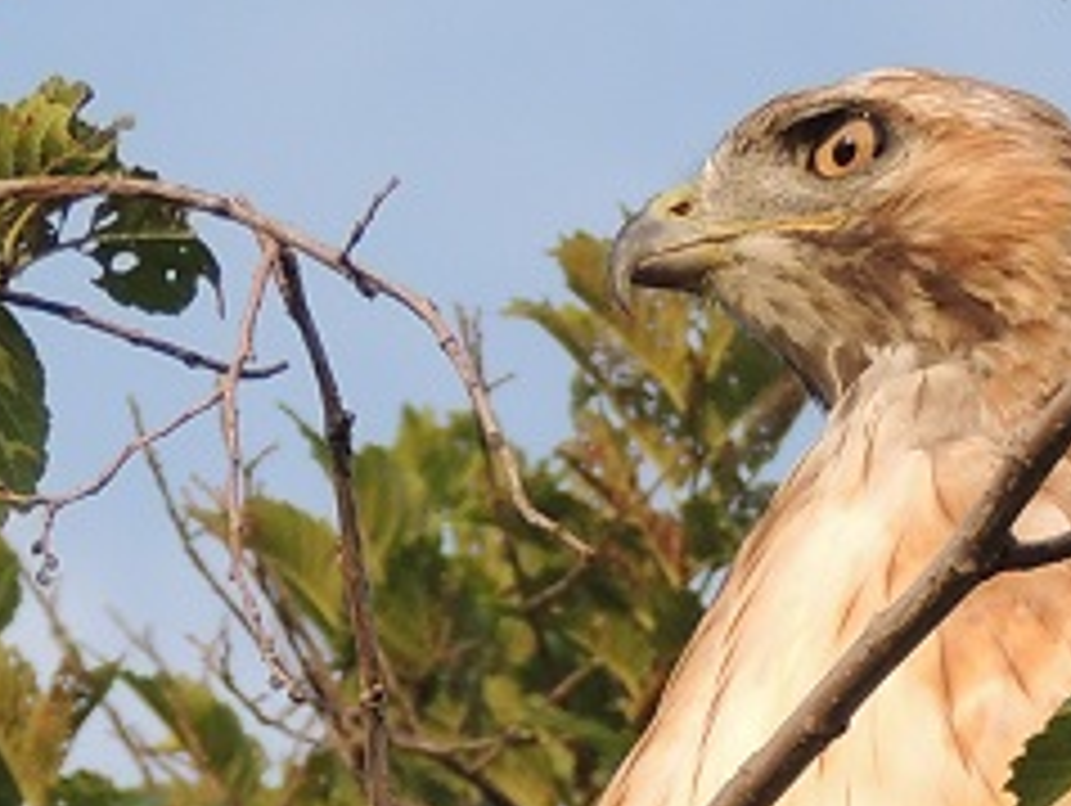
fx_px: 39023
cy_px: 1085
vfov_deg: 1.2
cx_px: 711
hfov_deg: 1.6
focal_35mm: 1260
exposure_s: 1/250
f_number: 4.7
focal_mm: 44.5
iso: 100
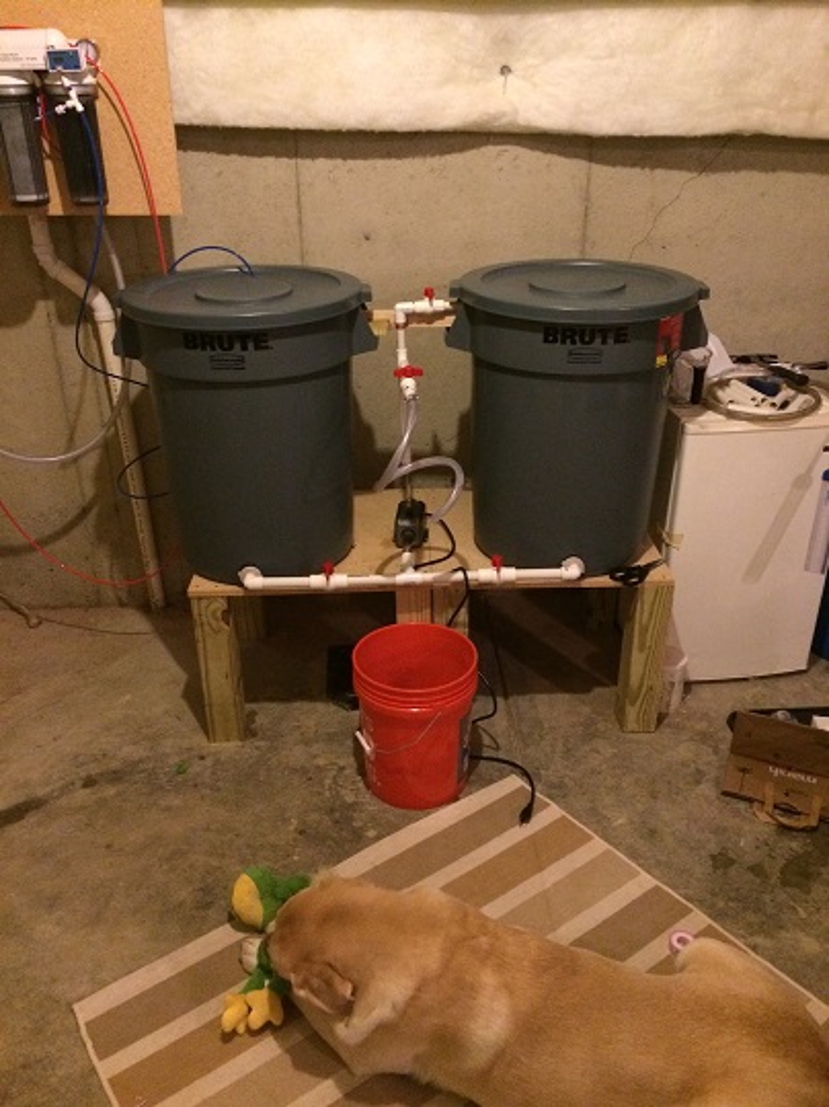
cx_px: 414
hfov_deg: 48.2
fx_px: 926
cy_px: 554
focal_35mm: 29
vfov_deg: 61.7
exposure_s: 1/15
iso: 400
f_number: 2.2
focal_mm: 4.15
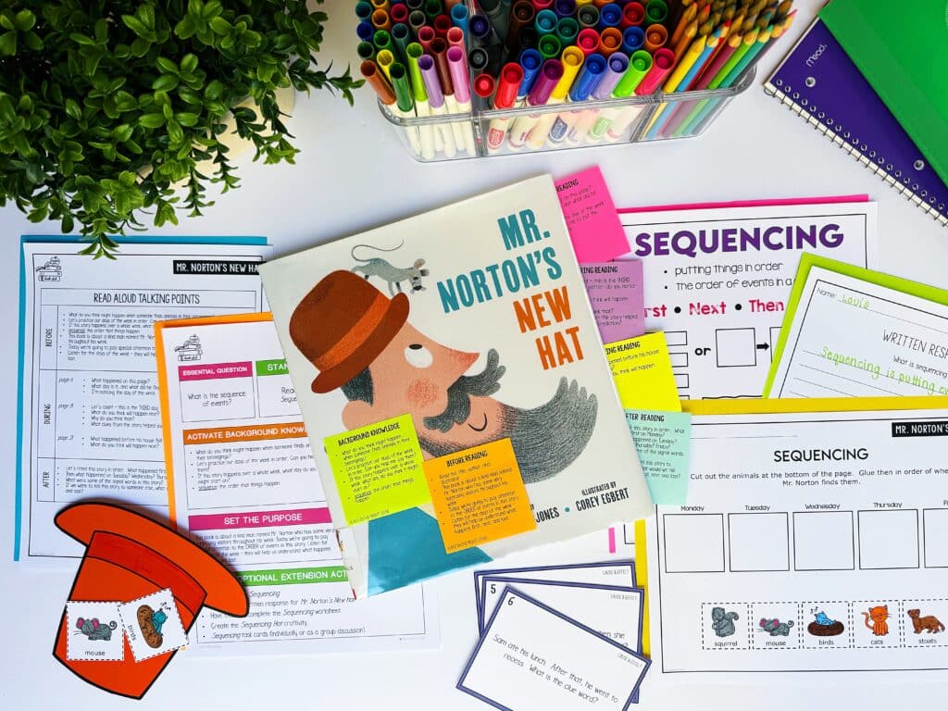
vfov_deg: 56.8
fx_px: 657
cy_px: 356
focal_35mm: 24
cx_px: 474
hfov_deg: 71.6
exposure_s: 1/121
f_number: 1.78
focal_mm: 6.76
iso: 80
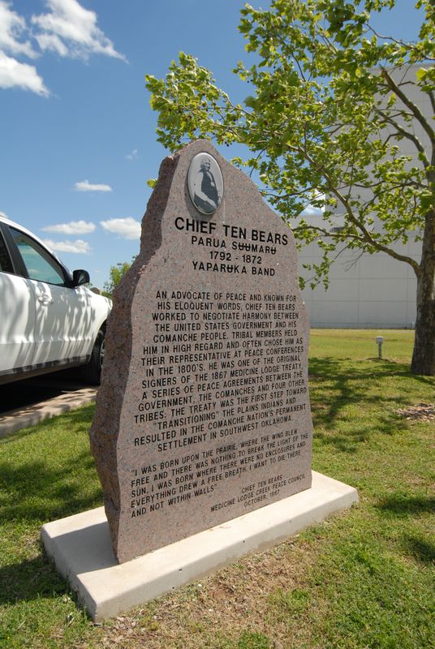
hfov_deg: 56.3
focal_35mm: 22
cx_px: 218
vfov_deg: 77.2
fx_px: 406
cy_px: 324
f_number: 5.6
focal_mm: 15
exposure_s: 1/1000
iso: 200
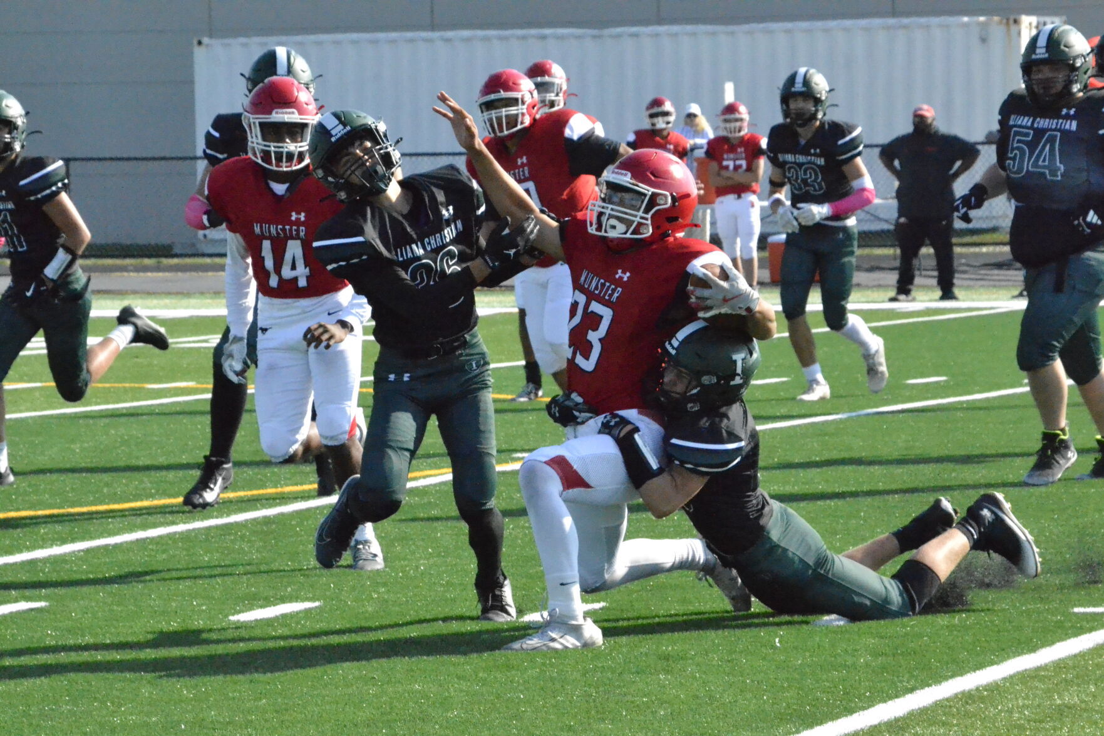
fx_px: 6209
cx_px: 552
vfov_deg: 6.8
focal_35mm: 202
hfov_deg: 10.2
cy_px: 368
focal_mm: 135
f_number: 9
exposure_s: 1/3200
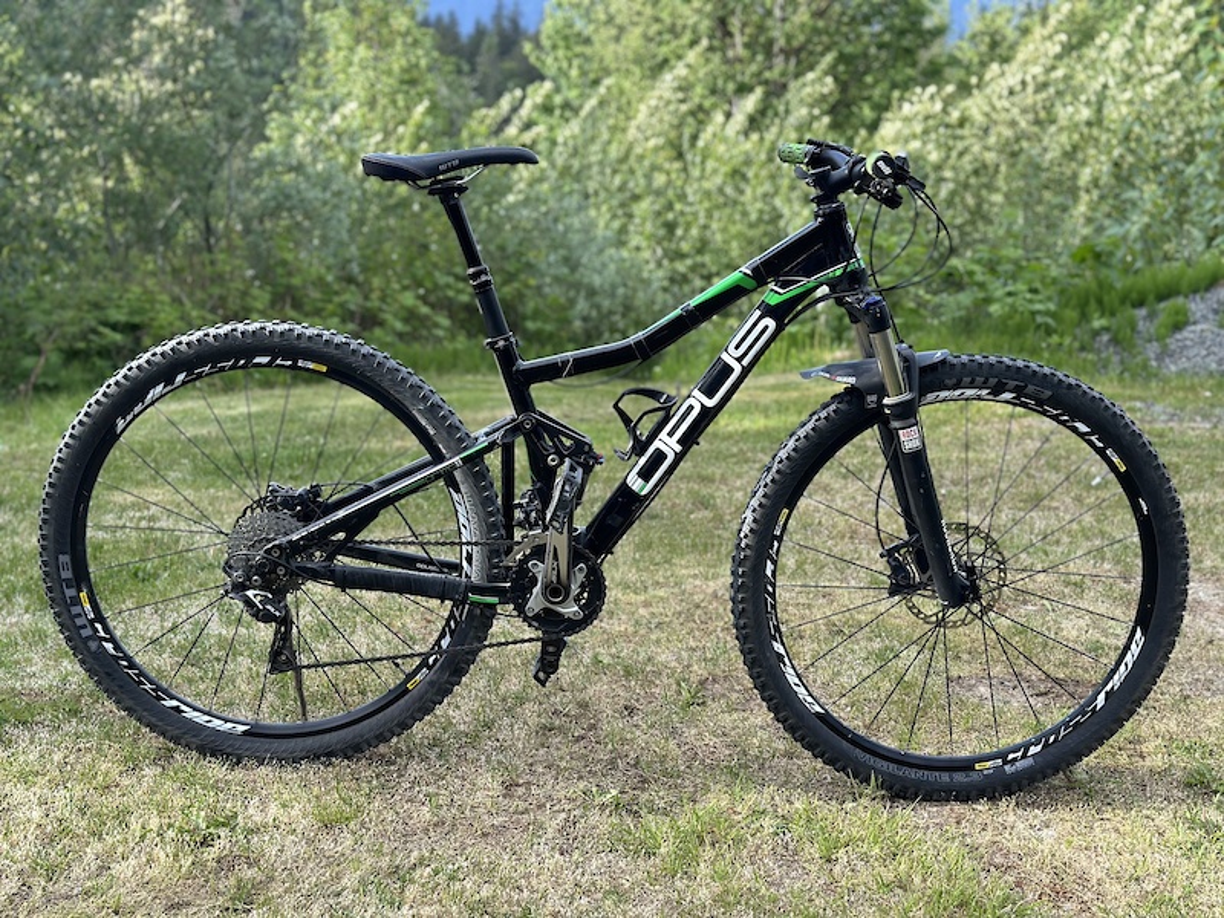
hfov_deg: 39.7
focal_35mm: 48
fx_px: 1697
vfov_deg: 30.3
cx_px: 612
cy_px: 459
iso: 80
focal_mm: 6.86
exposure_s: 1/953
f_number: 1.78
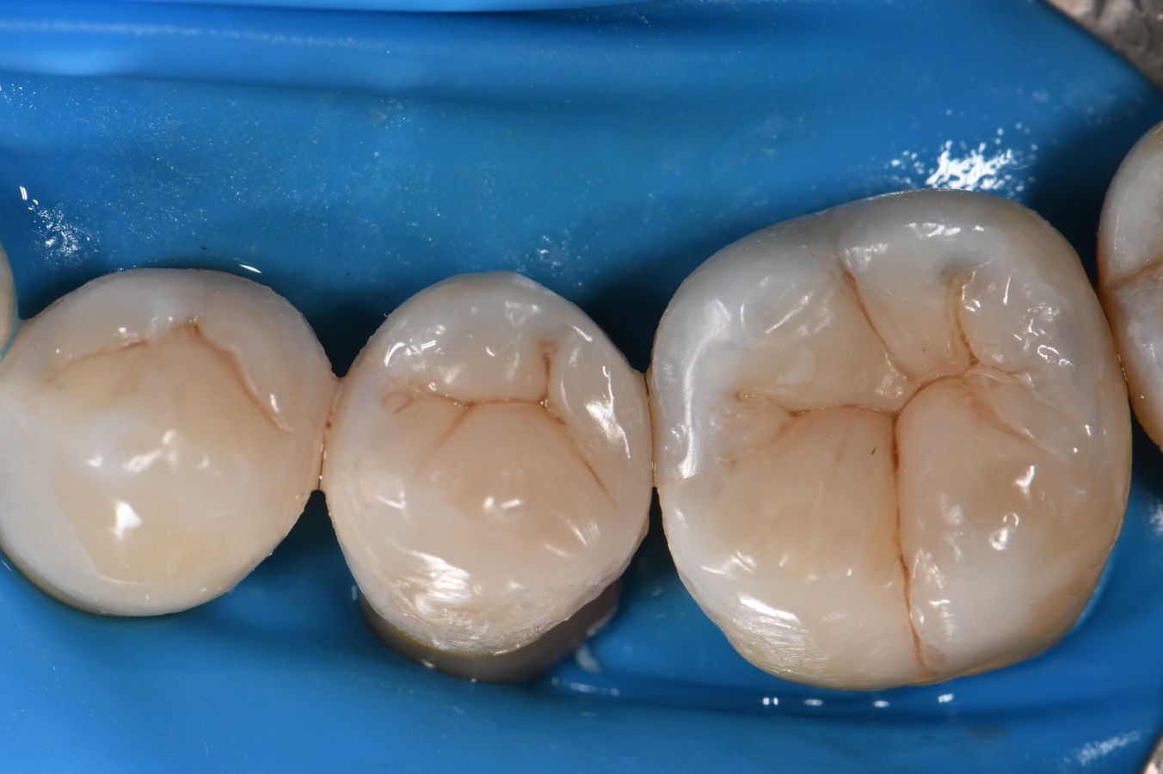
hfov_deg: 13.1
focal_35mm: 157
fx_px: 5069
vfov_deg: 8.7
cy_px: 387
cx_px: 582
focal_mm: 105
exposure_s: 1/160
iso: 200
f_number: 32
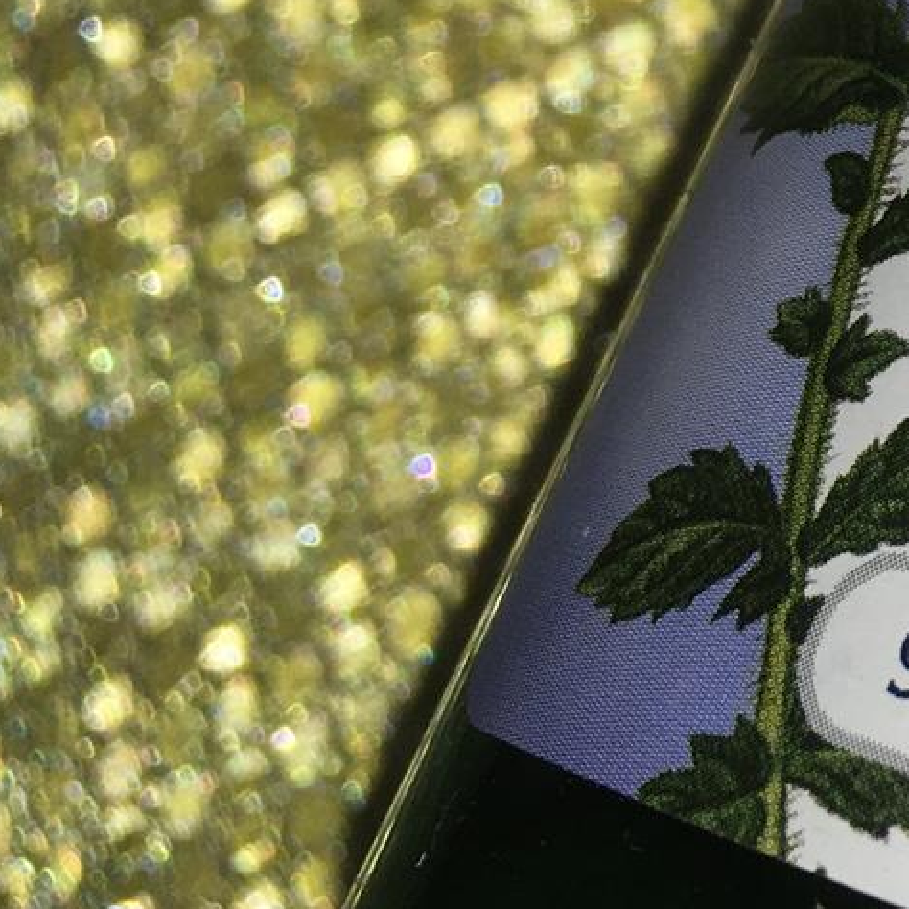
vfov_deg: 15.7
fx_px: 3238
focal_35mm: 109
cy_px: 29
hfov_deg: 13.4
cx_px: 1891
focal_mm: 4.15
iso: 25
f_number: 2.2
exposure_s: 1/493
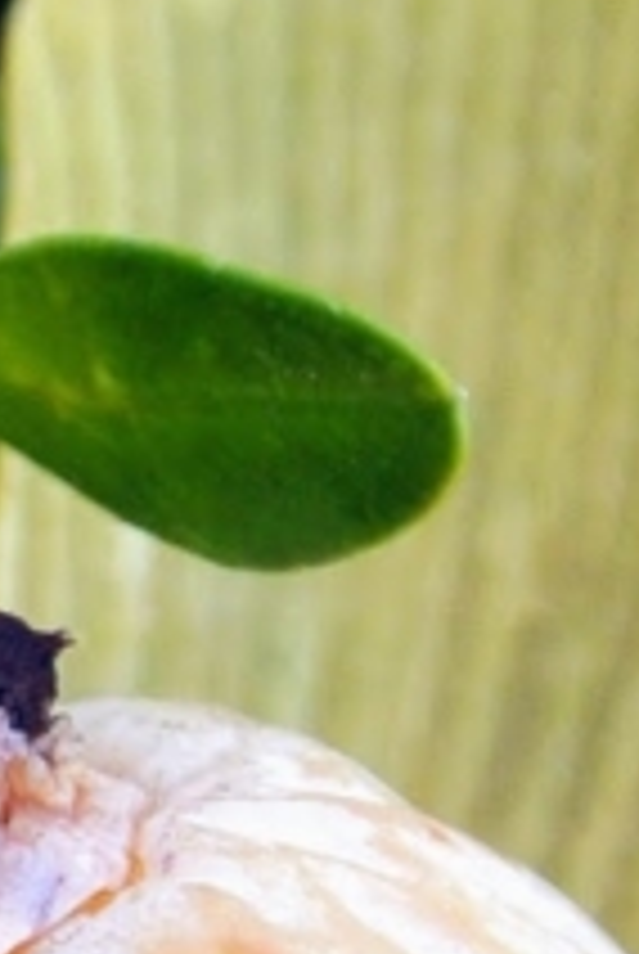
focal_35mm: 368
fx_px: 9765
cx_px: -450
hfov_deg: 3.7
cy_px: 682
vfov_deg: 5.6
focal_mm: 25.2
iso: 250
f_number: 5.3
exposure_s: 1/125
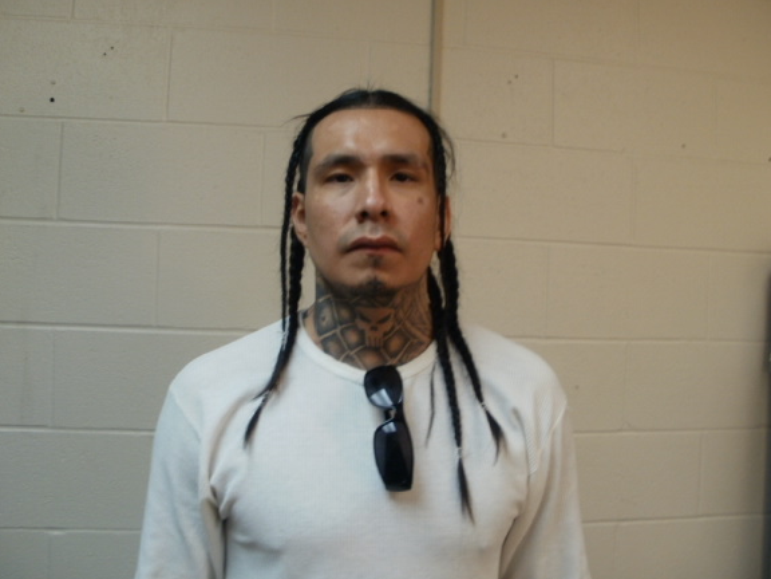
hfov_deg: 46.8
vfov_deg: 35.9
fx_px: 891
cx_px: 376
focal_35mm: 40
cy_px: 267
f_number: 3.5
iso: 125
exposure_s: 1/10
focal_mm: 6.3
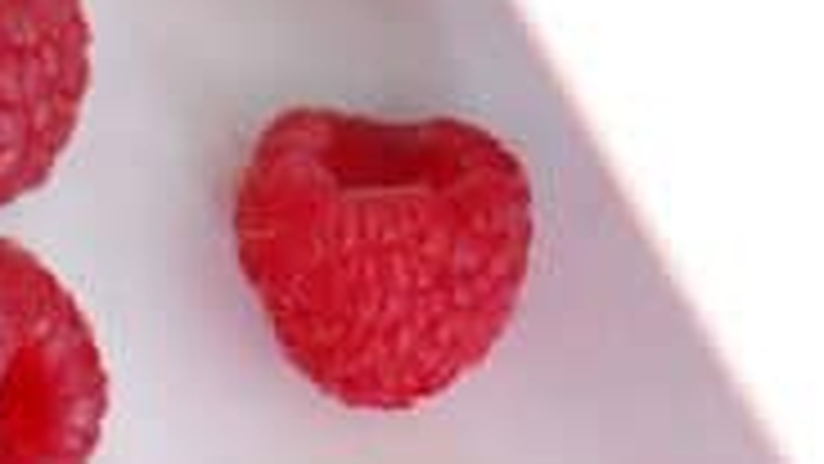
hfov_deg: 4.6
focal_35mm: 463
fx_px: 10127
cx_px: 1763
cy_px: -2068
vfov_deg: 2.5
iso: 800
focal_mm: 35
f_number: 4
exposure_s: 1/100
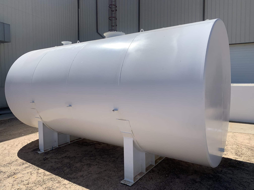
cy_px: 95
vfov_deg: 53.1
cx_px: 127
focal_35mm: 26
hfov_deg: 67.3
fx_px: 191
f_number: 1.8
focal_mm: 4.25
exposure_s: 1/3401
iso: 25
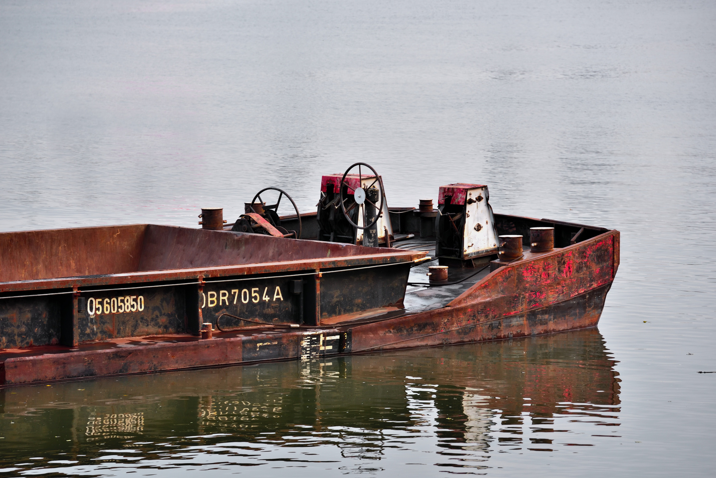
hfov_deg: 10.3
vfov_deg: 6.9
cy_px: 239
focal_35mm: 200
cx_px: 358
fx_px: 3979
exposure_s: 1/200
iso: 500
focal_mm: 200
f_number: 5.6
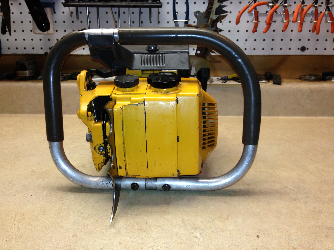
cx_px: 167
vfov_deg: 42.9
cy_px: 125
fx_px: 318
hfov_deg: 55.4
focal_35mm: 33
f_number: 2.4
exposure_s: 1/31
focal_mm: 4.13
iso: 50
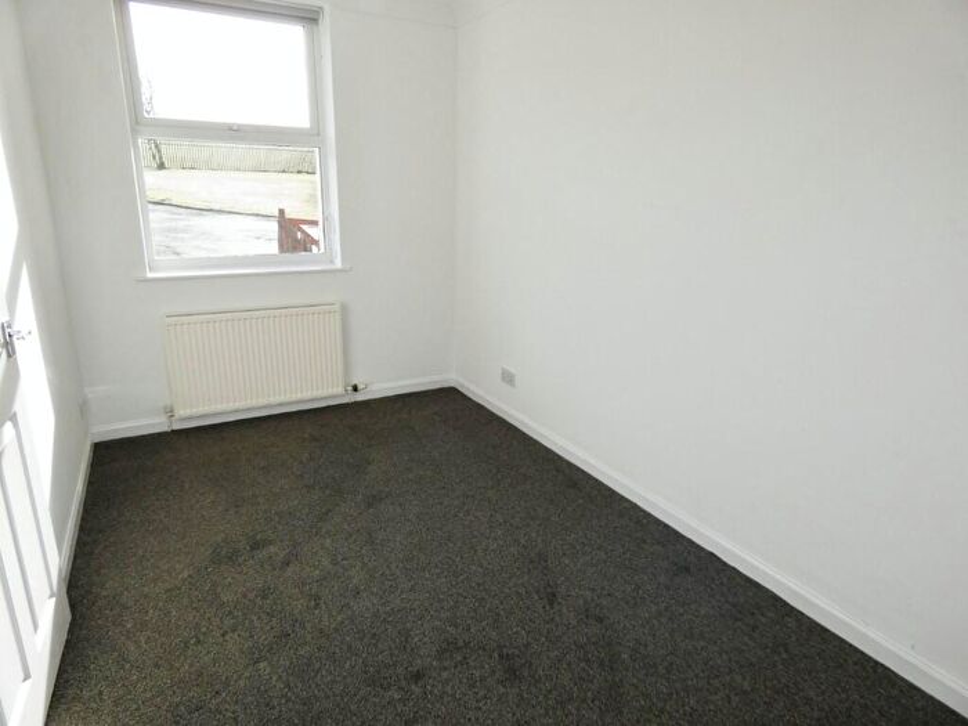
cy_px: 363
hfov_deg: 81.7
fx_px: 559
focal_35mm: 20
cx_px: 484
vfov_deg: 66.0
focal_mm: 3.6
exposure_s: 1/200
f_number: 2.8
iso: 80
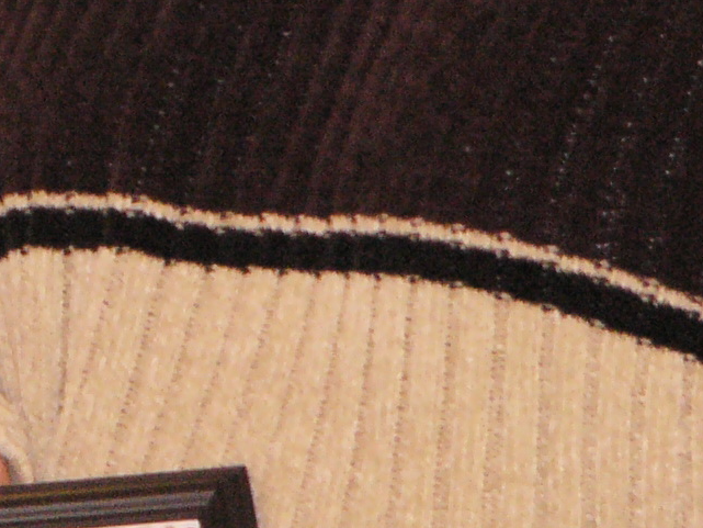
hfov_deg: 4.0
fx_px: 9933
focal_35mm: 489
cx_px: 42
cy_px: -252
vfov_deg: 3.0
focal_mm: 22.7
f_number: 2.8
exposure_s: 1/60
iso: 400
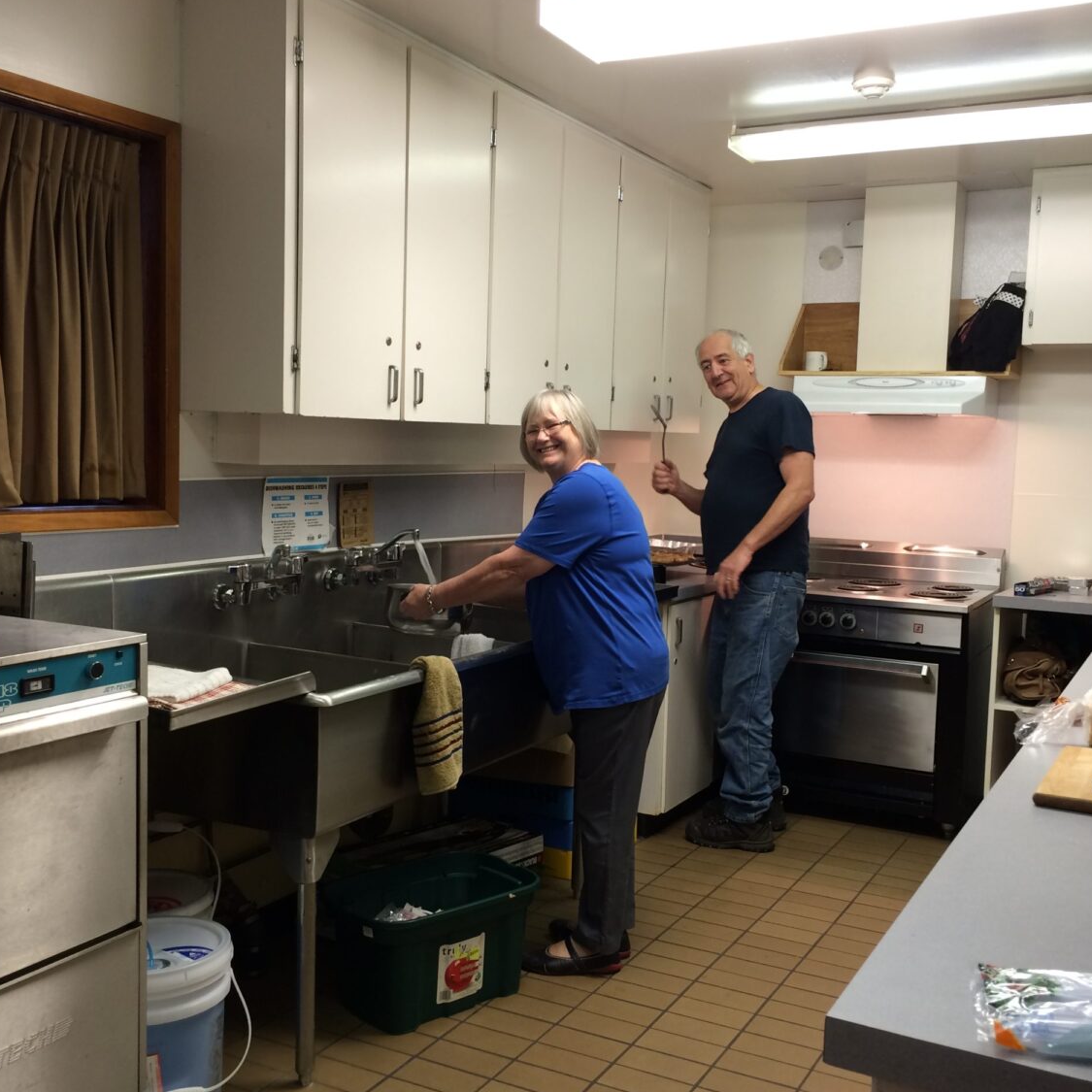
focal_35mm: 35
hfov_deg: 47.2
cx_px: 561
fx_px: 1249
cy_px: 548
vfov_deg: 47.2
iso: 50
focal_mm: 4.15
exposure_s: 1/30
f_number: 2.2
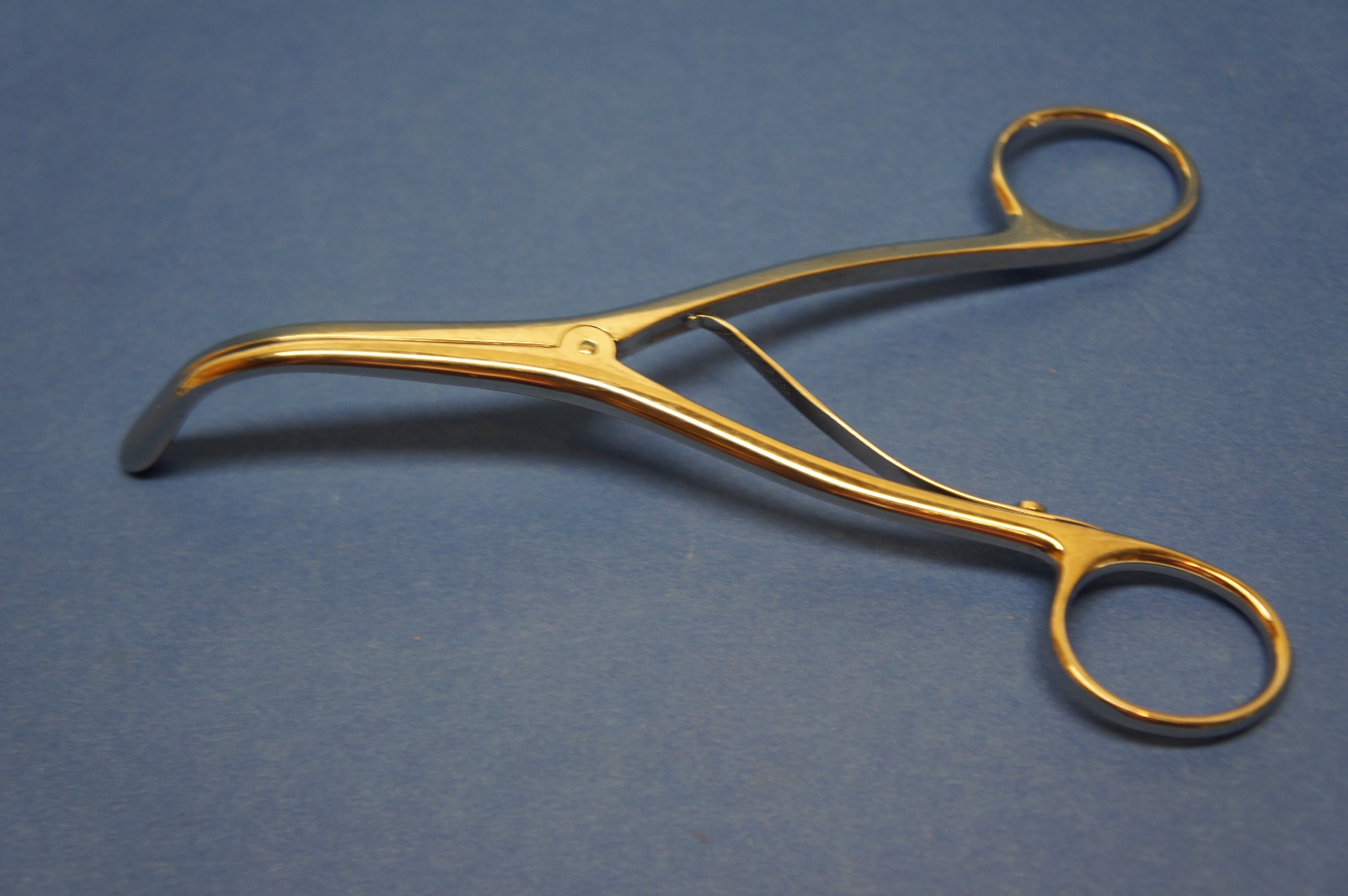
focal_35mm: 63
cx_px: 674
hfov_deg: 31.9
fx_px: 2357
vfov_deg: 21.5
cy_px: 448
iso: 200
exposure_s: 1/25
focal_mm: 42
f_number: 4.5
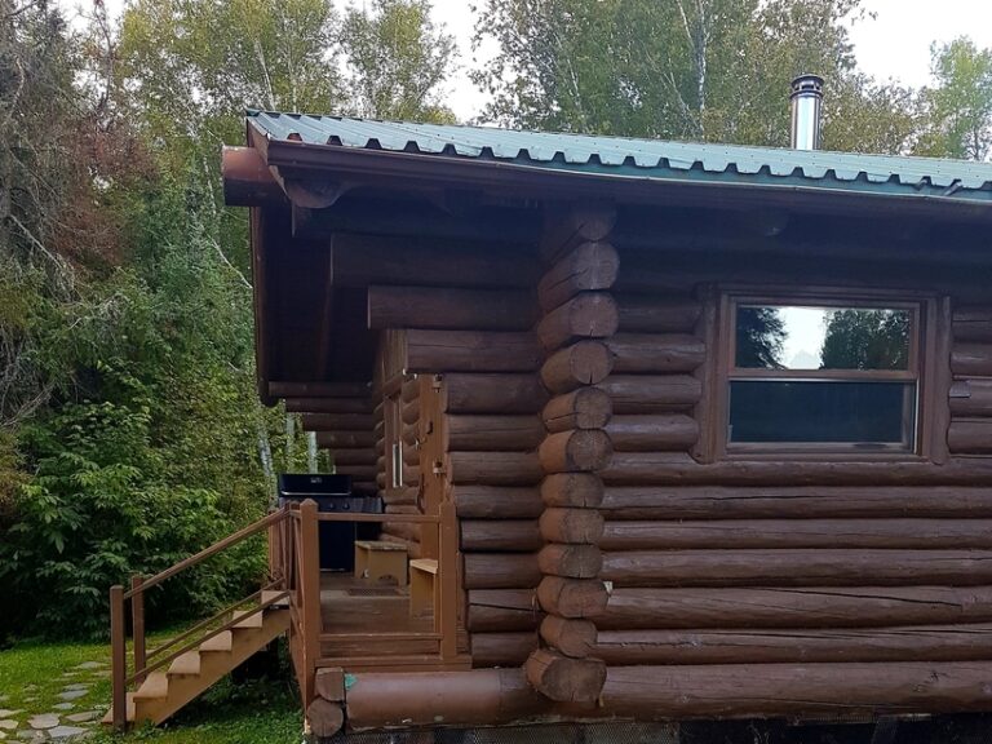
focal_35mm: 26
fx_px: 745
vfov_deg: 53.1
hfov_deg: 67.3
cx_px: 496
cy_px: 372
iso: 40
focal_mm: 4.2
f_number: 1.7
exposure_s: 1/119
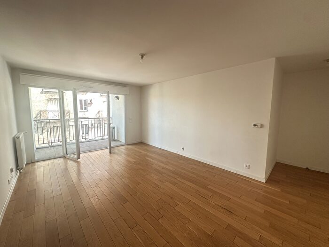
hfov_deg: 102.1
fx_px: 133
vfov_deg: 85.7
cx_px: 164
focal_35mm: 14
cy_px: 124
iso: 160
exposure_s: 1/99
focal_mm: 2.22
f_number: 2.2
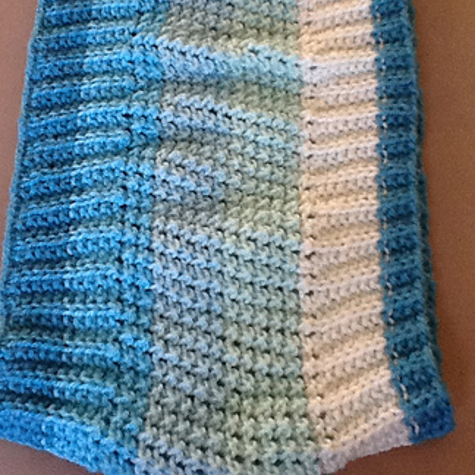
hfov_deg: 28.6
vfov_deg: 28.4
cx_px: 218
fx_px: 931
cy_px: 145
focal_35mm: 60
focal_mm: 2.03
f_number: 2.4
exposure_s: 1/30
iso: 125
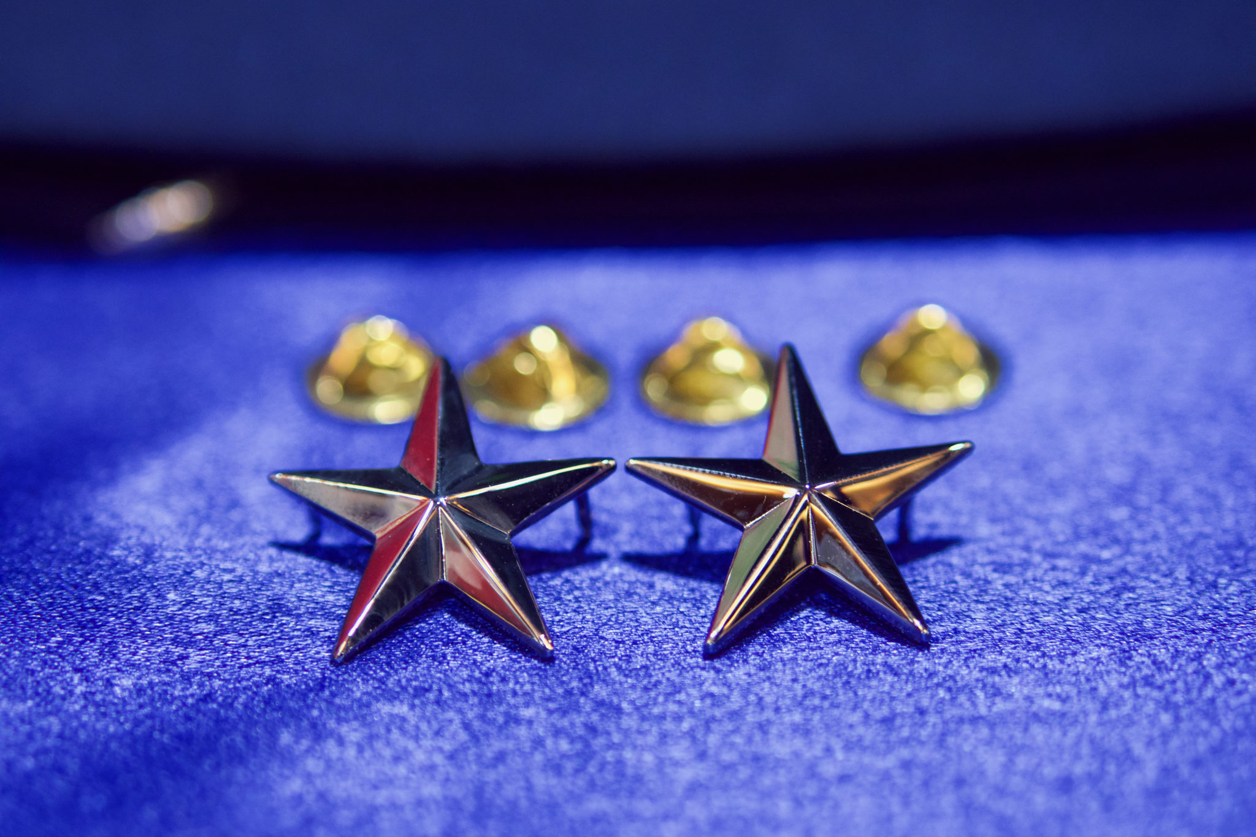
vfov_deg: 15.9
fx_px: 3000
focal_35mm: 86
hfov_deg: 23.6
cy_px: 418
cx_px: 628
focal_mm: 43
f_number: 1.7
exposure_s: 1/50
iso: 800
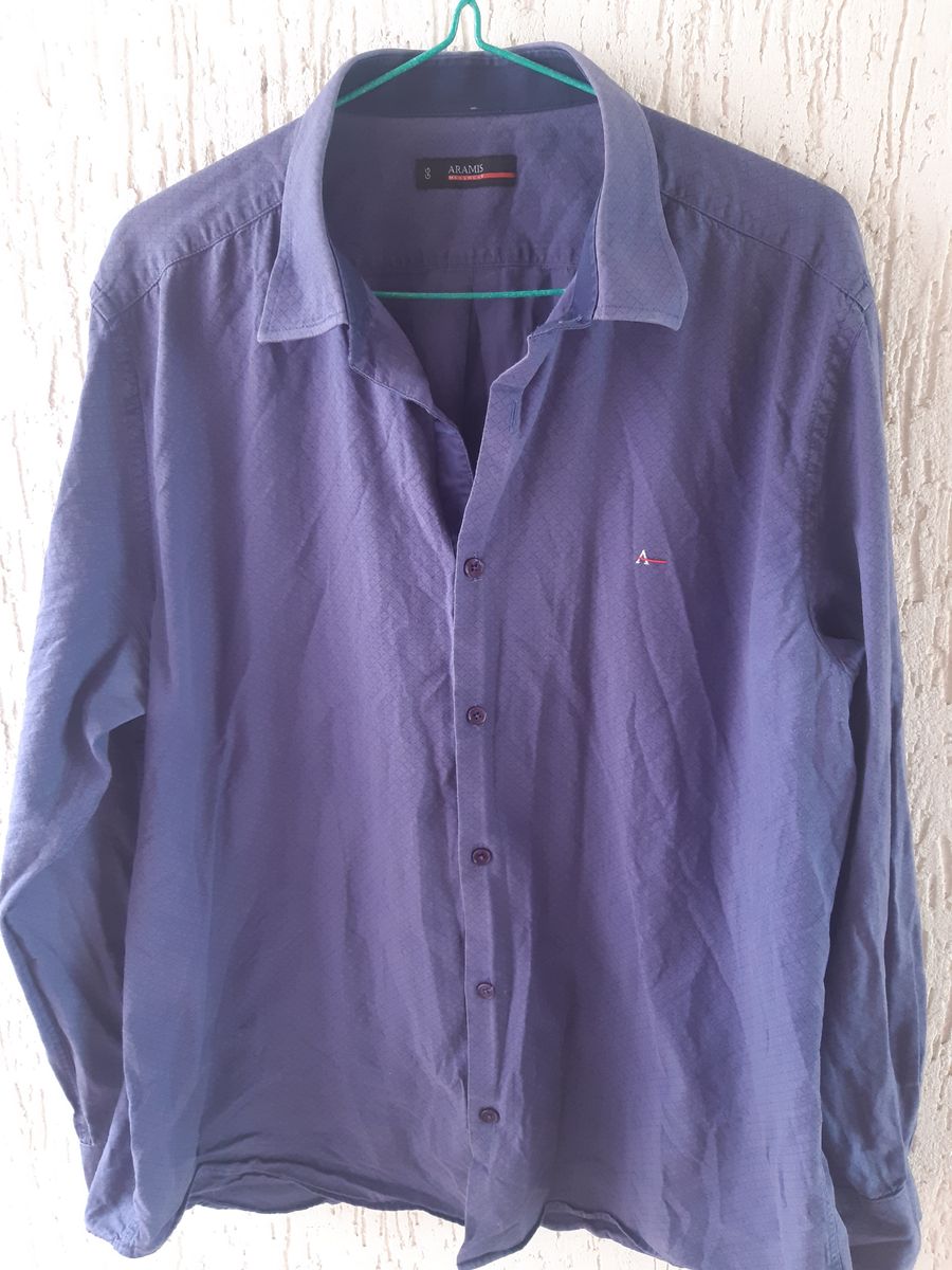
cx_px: 476
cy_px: 635
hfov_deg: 53.1
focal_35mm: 26
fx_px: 953
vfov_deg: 67.3
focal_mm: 3.92
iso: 200
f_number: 1.7
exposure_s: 1/60
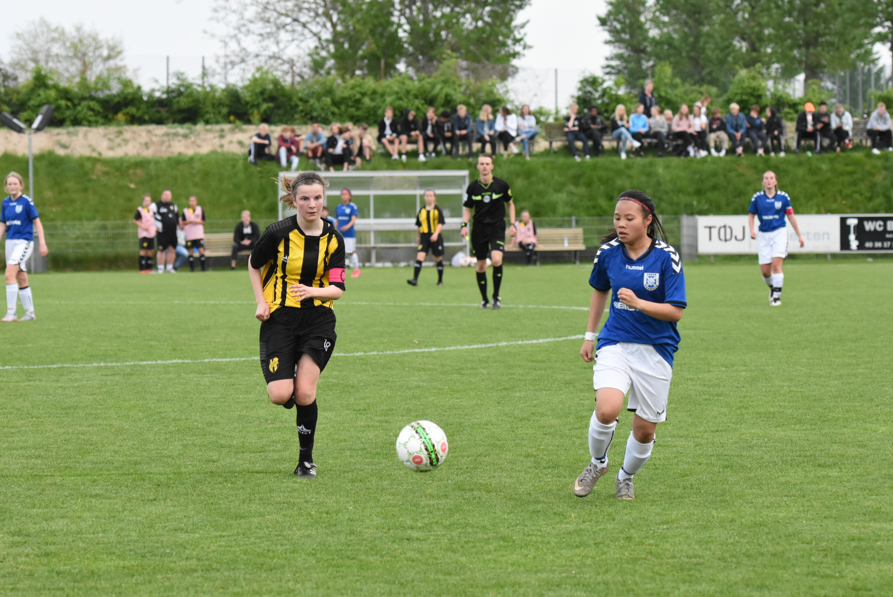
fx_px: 3464
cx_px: 479
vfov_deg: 9.8
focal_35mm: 140
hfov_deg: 14.7
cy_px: 309
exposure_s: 1/2500
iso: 2500
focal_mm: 85
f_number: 3.5
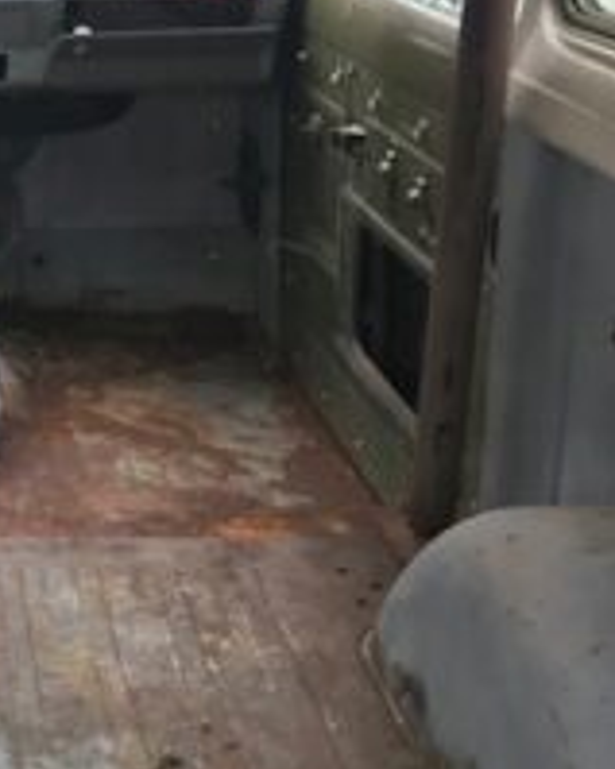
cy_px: 566
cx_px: -240
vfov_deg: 26.8
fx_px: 1594
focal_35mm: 70
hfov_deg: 19.6
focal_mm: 3.99
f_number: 1.8
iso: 40
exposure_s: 1/120
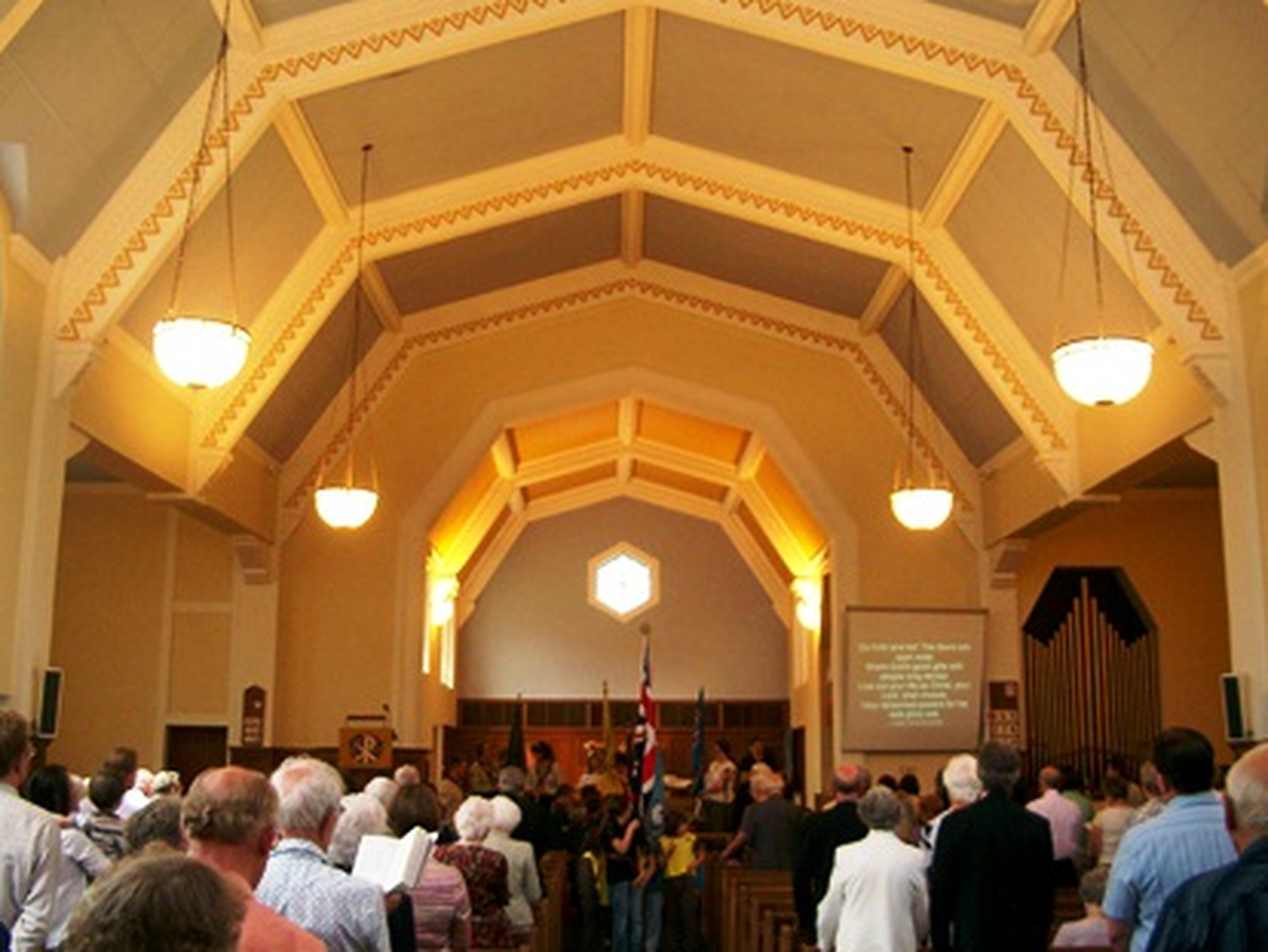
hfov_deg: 46.8
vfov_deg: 36.0
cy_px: 490
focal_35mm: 40
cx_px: 631
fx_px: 1466
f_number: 2.6
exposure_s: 1/125
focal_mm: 7.6
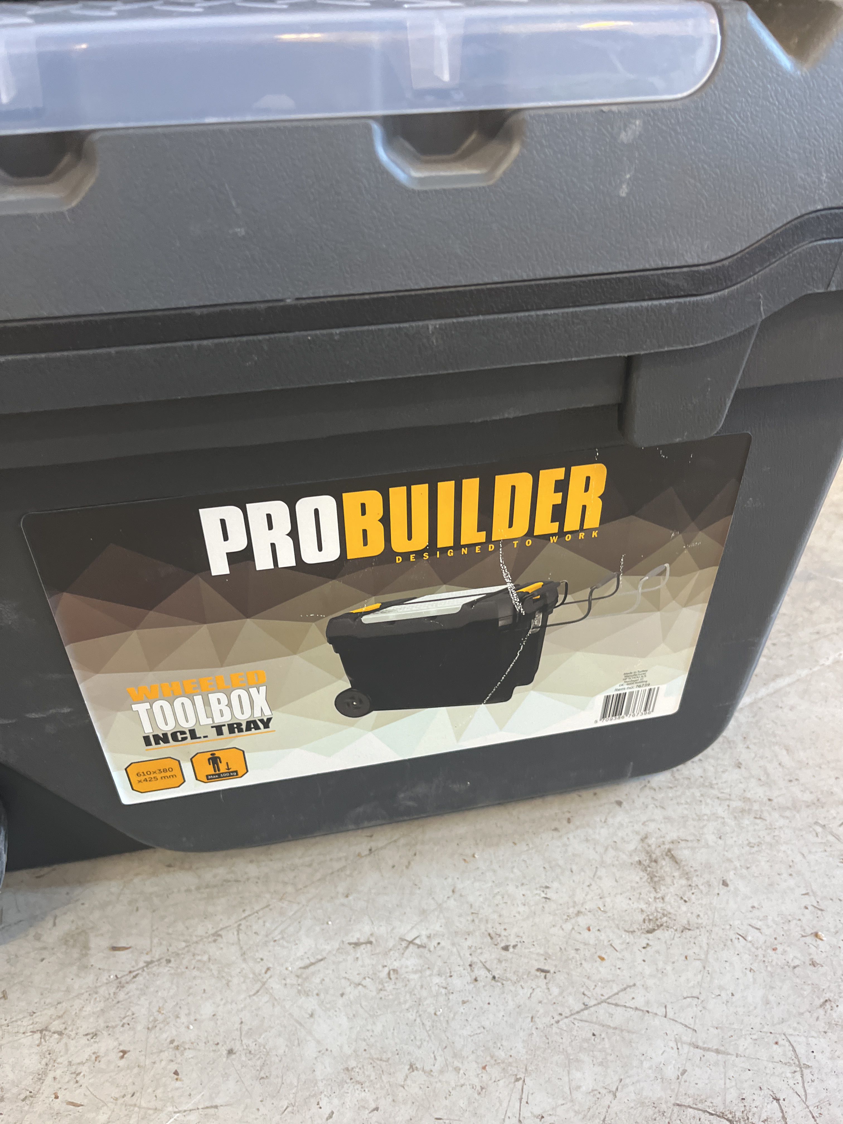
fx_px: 844
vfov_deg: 67.3
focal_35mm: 26
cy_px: 562
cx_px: 422
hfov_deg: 53.1
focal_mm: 5.1
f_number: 1.6
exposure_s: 1/50
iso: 200
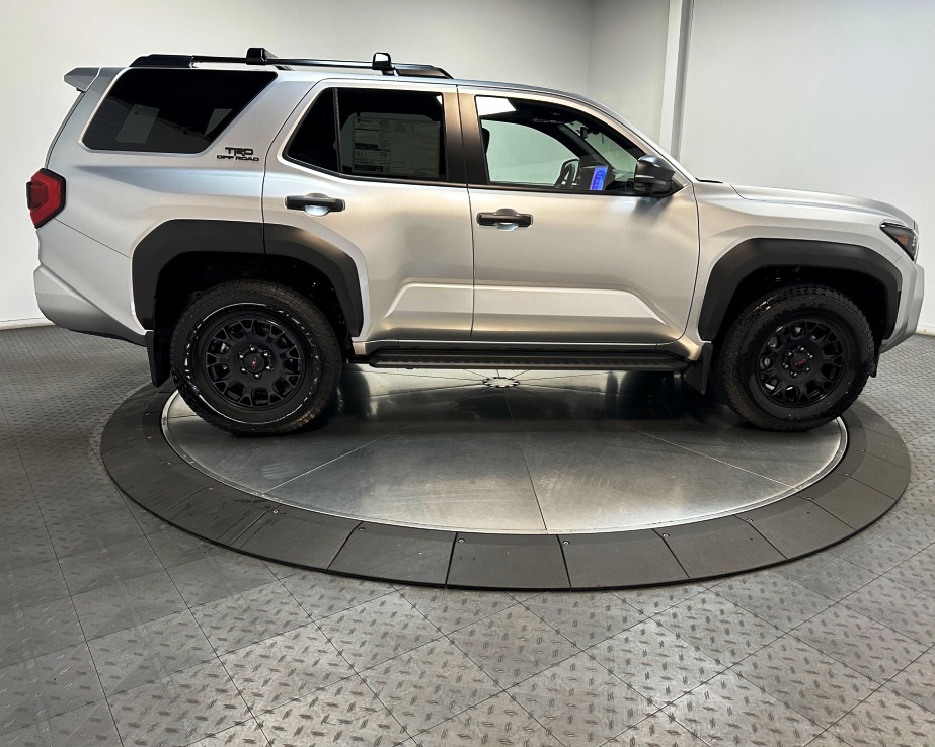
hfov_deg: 66.0
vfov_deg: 54.9
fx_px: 719
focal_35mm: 26
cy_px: 383
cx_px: 478
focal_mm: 6.86
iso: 320
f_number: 1.78
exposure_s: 1/60
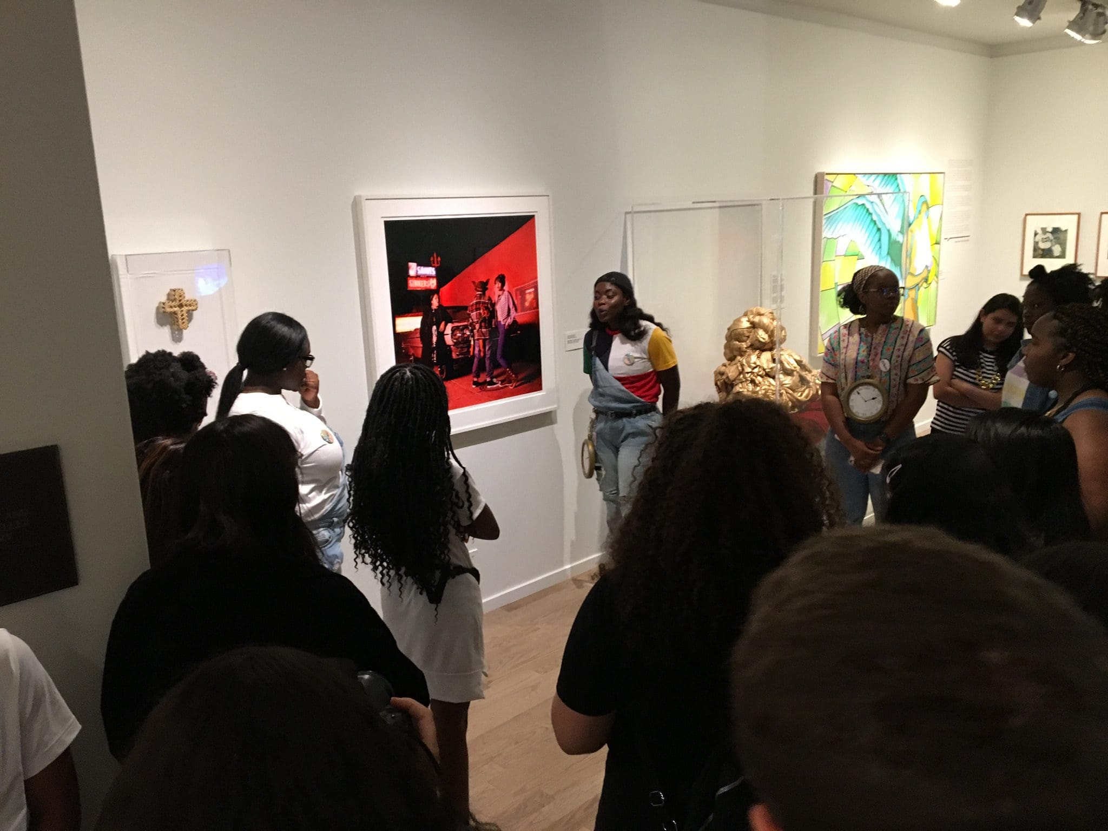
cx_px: 554
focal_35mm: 29
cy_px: 416
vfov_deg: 48.2
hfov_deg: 61.7
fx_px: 928
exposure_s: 1/17
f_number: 2.2
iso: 200
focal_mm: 4.15
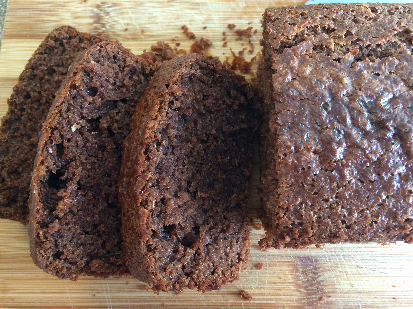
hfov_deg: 61.7
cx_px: 206
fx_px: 346
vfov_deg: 48.2
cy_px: 154
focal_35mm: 29
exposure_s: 1/33
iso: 250
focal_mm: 4.15
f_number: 2.2
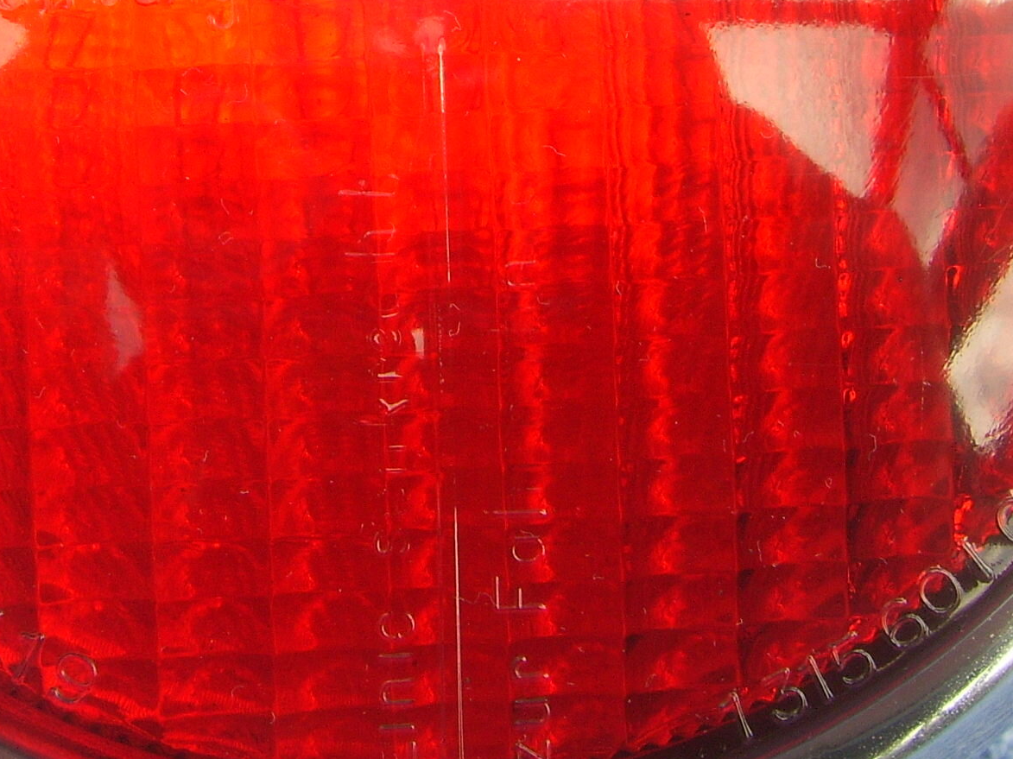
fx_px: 2457
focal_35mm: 84
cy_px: -69
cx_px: 322
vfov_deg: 17.0
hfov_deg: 23.2
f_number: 5.7
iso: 50
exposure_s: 1/80
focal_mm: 7.8
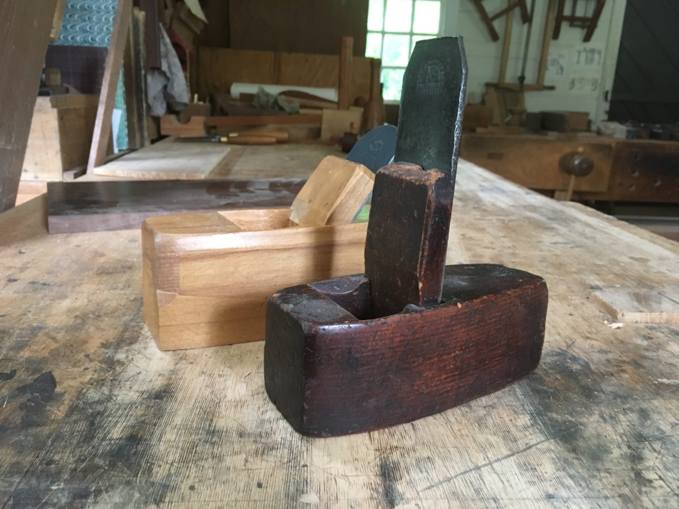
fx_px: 569
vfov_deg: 48.2
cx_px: 340
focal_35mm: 29
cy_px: 254
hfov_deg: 61.7
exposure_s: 1/17
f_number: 2.2
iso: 200
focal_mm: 4.15
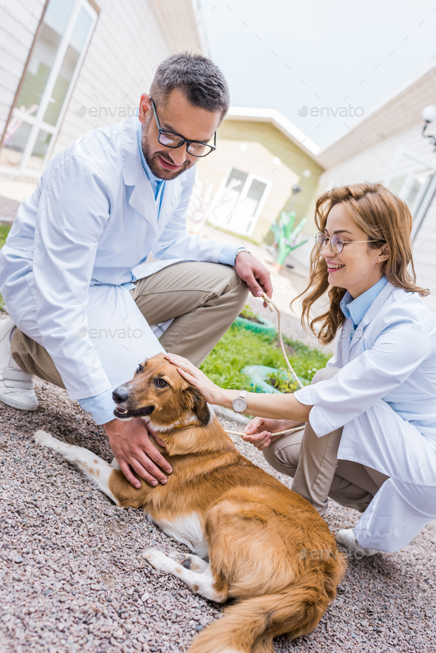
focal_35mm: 35
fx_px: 635
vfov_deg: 54.4
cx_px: 218
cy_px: 326
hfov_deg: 37.9
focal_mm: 35
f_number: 3.2
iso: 160
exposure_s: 1/400
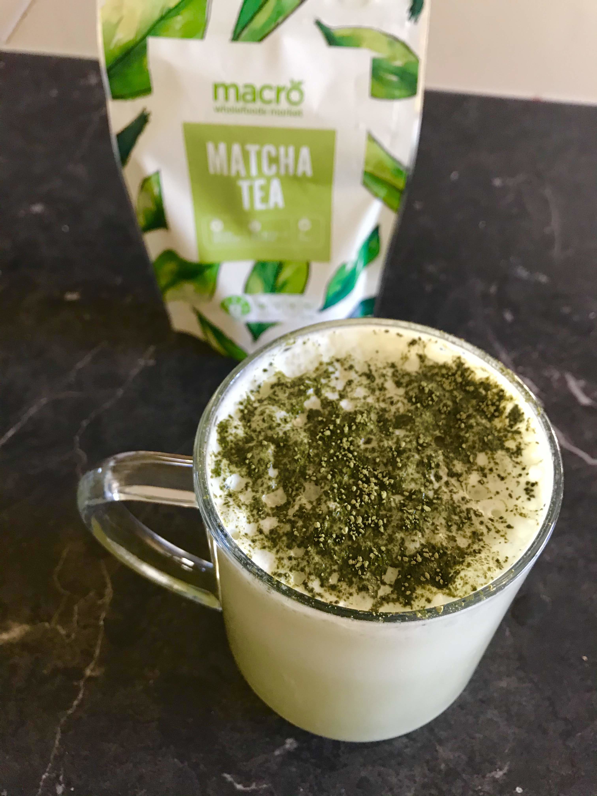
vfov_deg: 63.4
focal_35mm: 28
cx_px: 298
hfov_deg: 49.7
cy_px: 398
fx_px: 644
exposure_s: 1/17
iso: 64
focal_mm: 3.99
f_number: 1.8
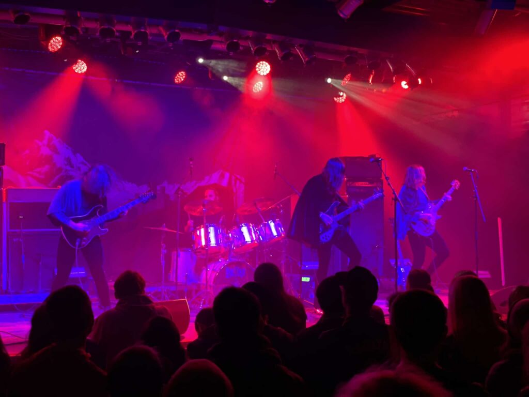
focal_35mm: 52
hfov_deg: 36.8
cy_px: 198
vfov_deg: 28.0
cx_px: 264
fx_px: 795
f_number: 2
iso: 500
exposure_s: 1/50
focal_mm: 6
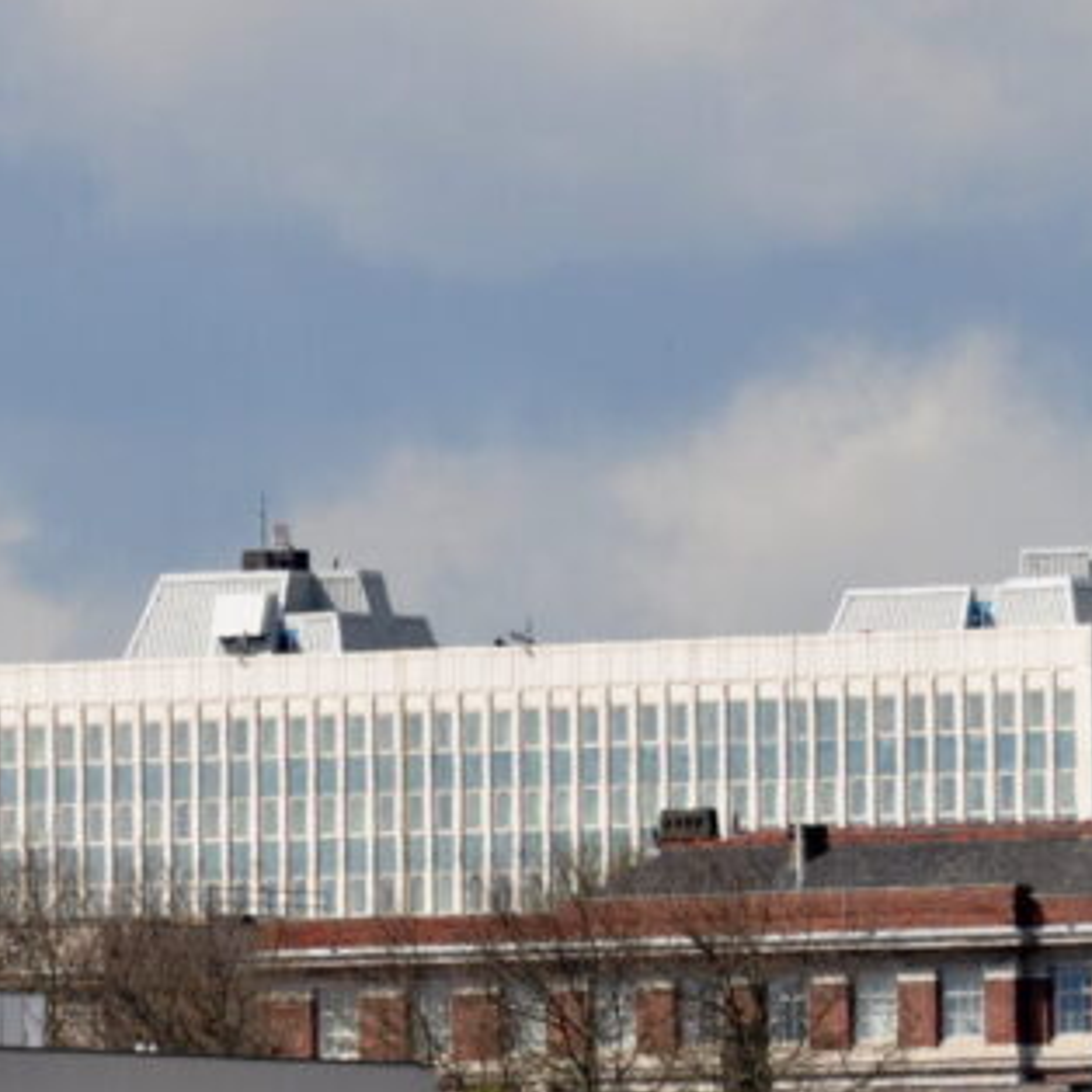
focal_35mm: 1247
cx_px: -35
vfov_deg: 1.4
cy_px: 922
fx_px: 44506
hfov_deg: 1.4
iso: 200
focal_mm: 300
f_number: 11
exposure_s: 1/400
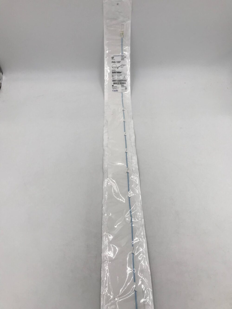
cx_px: 116
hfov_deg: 49.8
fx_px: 250
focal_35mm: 28
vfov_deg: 63.4
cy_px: 154
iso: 20
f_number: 1.8
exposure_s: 1/456
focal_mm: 3.99
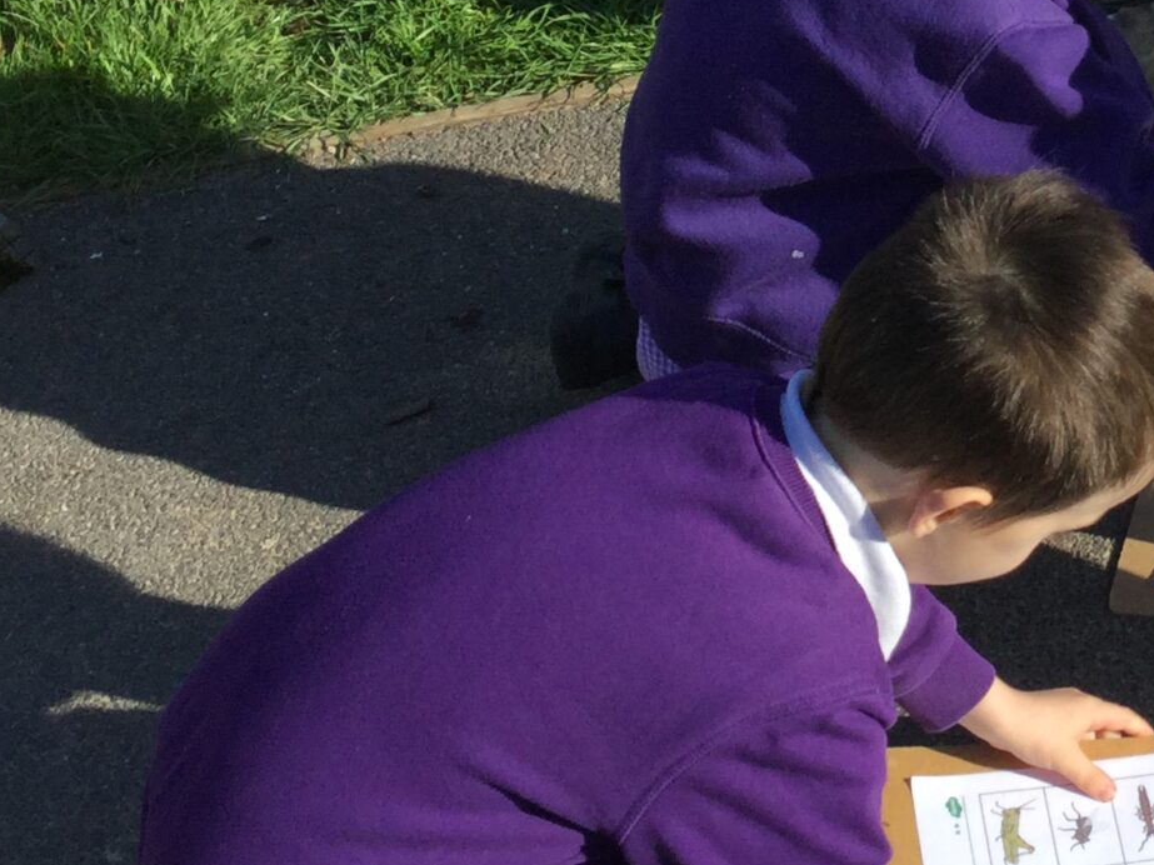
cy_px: 84
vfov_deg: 16.9
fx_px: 2867
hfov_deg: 22.0
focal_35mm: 86
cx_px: 1130
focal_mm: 3.3
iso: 25
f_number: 2.4
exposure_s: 1/994
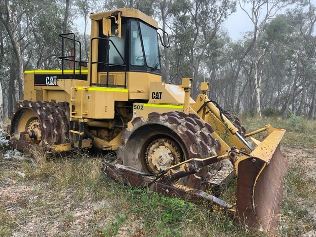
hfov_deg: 67.3
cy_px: 118
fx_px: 237
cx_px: 158
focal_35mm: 26
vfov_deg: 53.1
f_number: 1.6
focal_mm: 5.1
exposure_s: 1/82
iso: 125
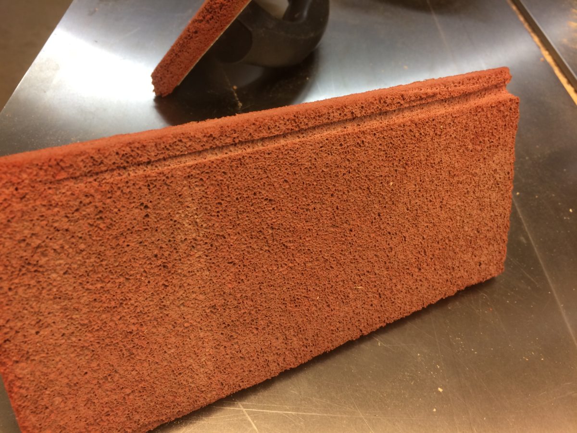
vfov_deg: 48.2
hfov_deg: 61.7
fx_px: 483
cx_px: 288
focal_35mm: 29
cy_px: 216
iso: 50
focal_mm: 4.15
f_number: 2.2
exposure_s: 1/30
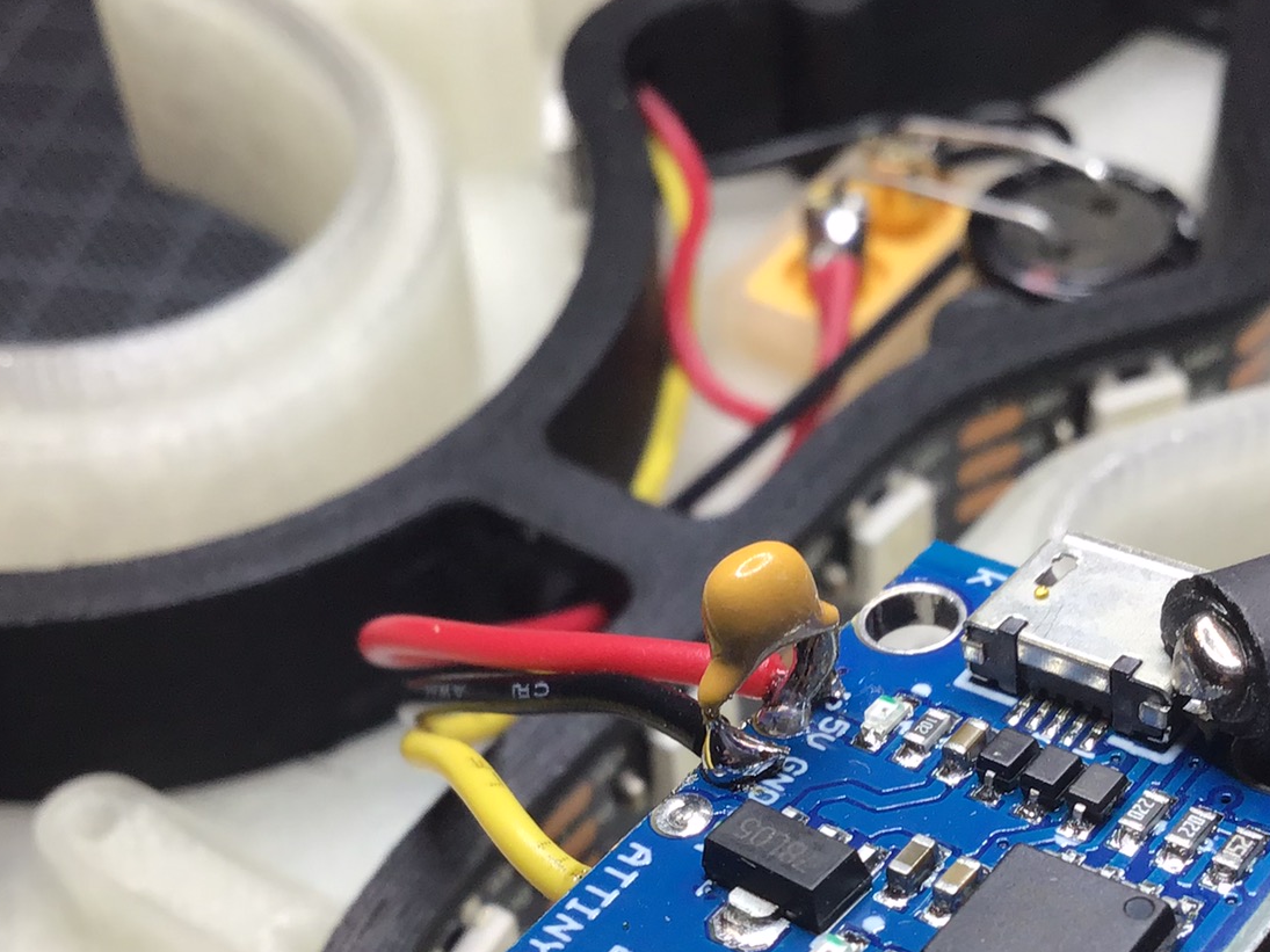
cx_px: 753
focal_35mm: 58
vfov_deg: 24.8
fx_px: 2128
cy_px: 768
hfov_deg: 33.1
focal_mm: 3.3
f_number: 2.4
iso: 40
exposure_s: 1/100
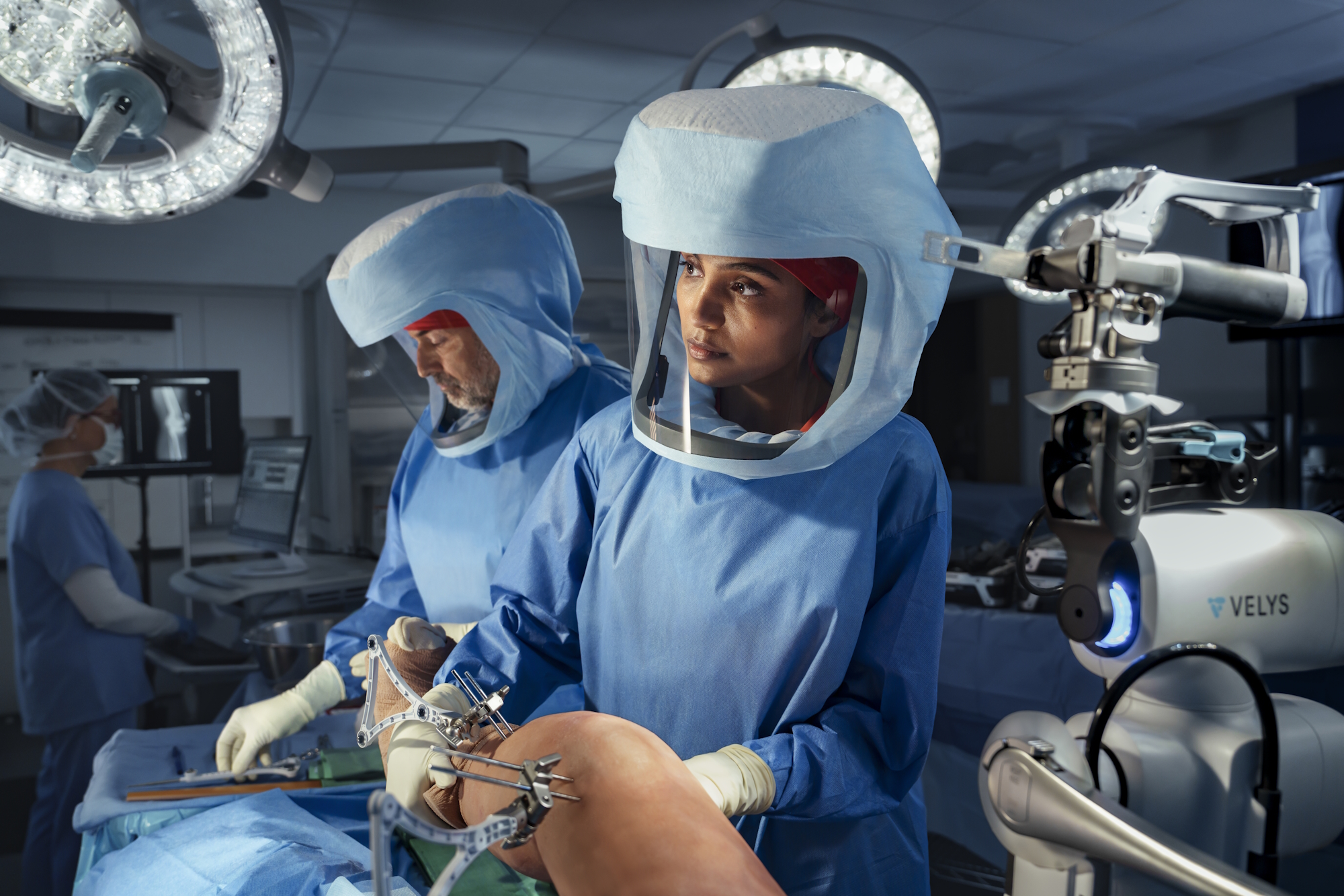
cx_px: 672
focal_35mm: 29
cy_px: 448
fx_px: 1082
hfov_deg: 63.7
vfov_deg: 45.0
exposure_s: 1/160
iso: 1250
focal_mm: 29
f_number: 4
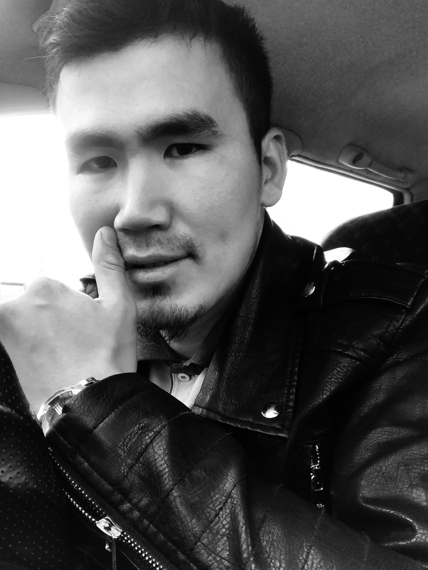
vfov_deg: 55.3
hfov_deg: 43.0
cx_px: 219
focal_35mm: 33
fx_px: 543
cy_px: 291
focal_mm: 2.87
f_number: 2.2
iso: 50
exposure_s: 1/120
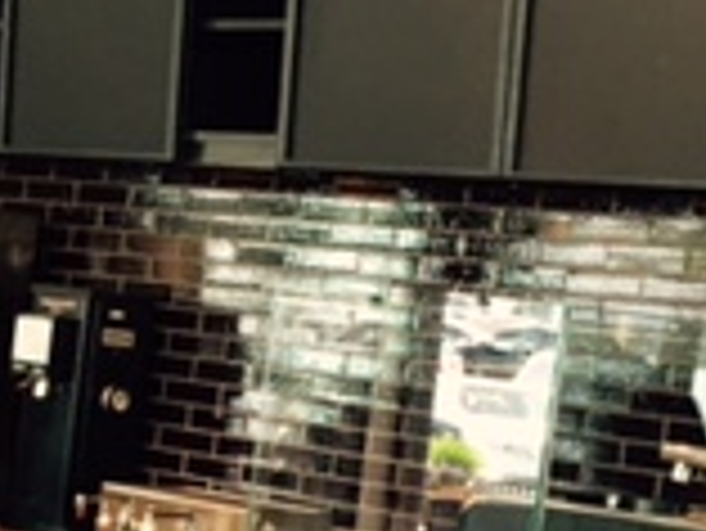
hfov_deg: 16.6
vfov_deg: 12.4
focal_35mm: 118
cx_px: 144
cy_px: 558
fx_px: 2408
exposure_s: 1/30
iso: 40
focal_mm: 4.15
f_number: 2.2
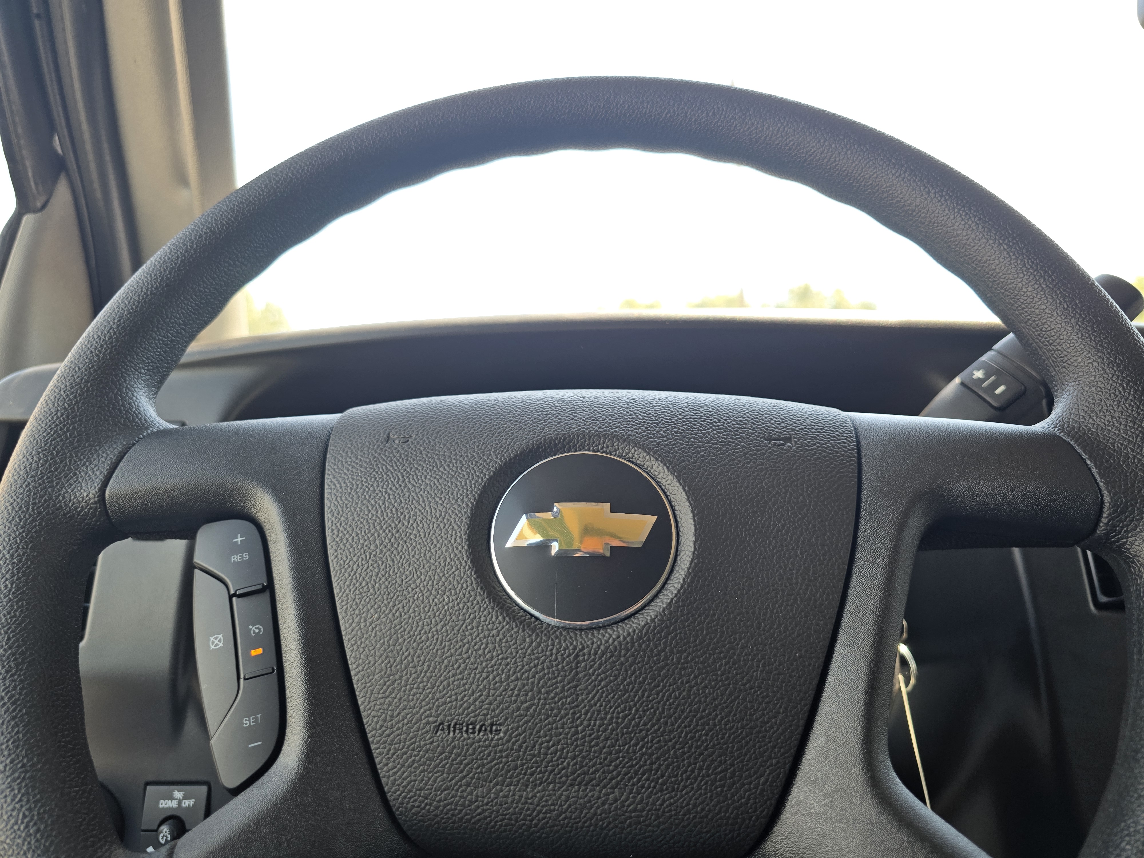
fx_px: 760
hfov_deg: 73.9
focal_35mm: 23
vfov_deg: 58.9
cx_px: 572
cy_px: 429
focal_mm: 6.3
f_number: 1.7
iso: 25
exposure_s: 1/120
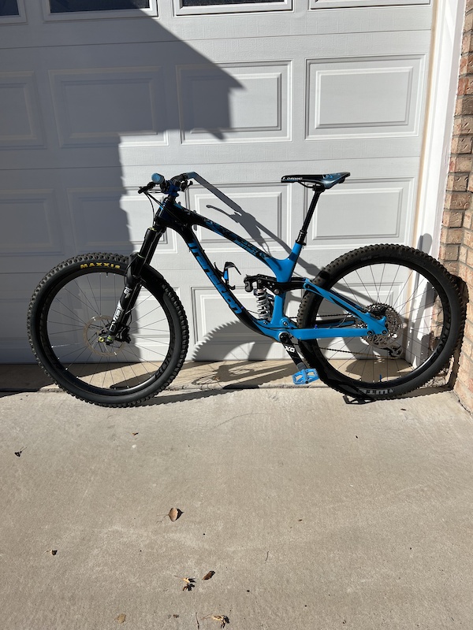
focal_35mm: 26
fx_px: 474
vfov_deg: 67.3
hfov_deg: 53.1
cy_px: 315
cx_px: 236
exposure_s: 1/10309
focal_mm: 5.7
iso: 50
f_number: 1.5
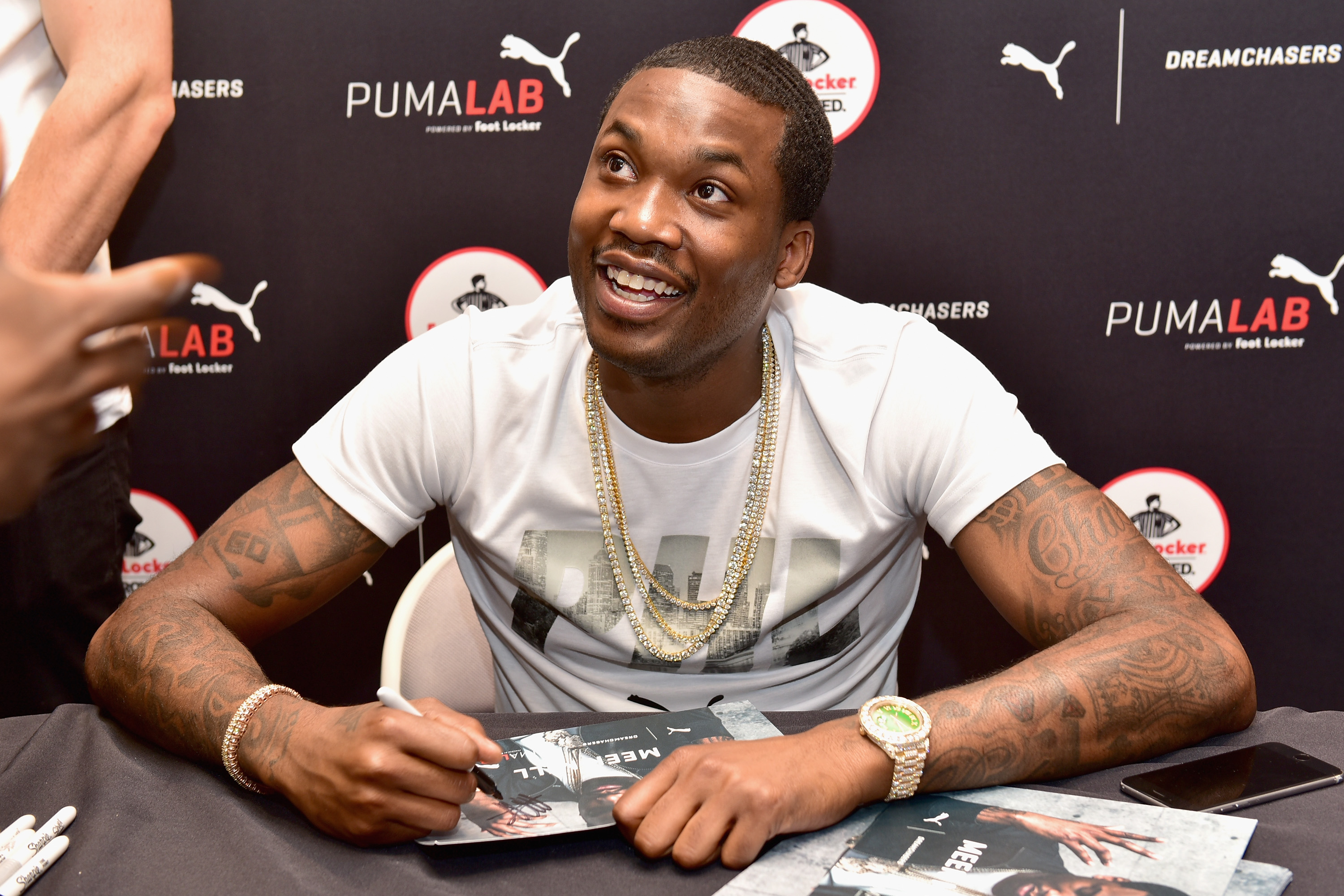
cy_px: 448
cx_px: 672
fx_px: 2054
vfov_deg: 24.6
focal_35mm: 55
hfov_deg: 36.2
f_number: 5
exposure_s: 1/60
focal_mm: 55
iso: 400
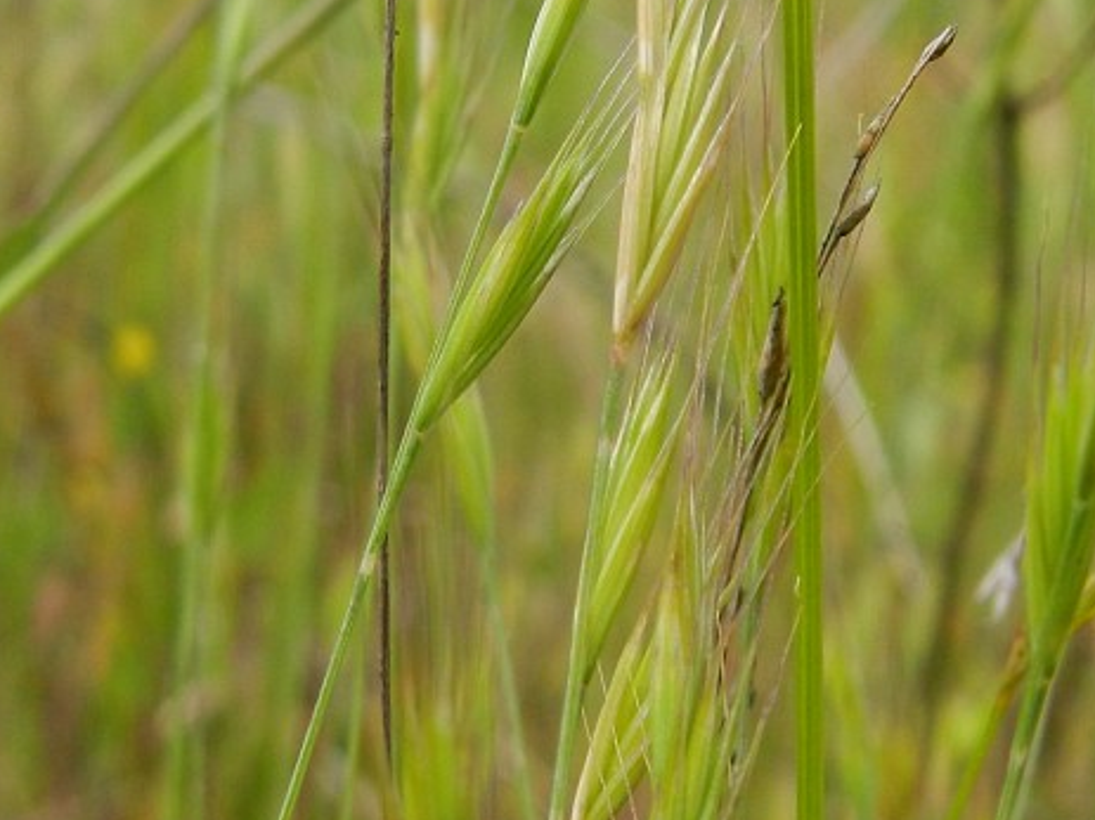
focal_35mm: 83
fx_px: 2625
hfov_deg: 23.6
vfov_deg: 17.8
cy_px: 383
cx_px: 598
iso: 160
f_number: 3.7
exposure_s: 1/800
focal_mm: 5.6
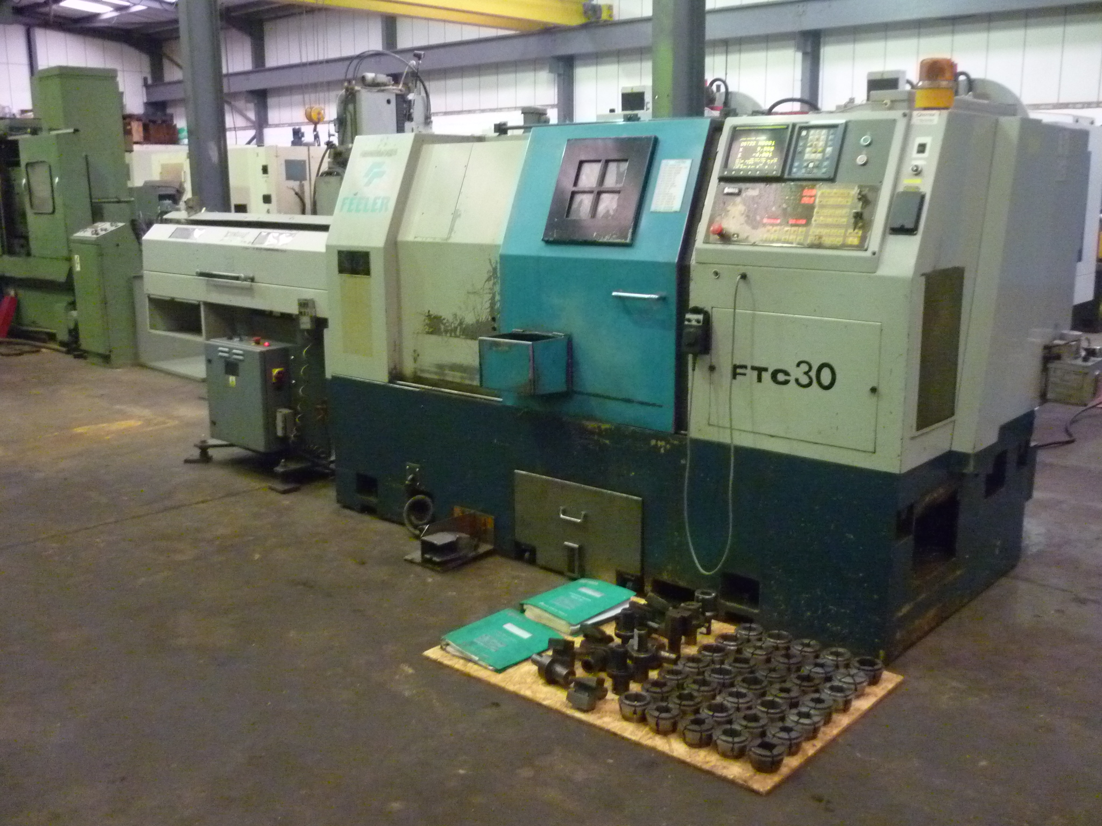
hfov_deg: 55.4
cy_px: 413
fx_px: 1051
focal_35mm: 33
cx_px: 551
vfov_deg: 42.9
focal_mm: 5.5
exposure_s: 1/15
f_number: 2.8
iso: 800
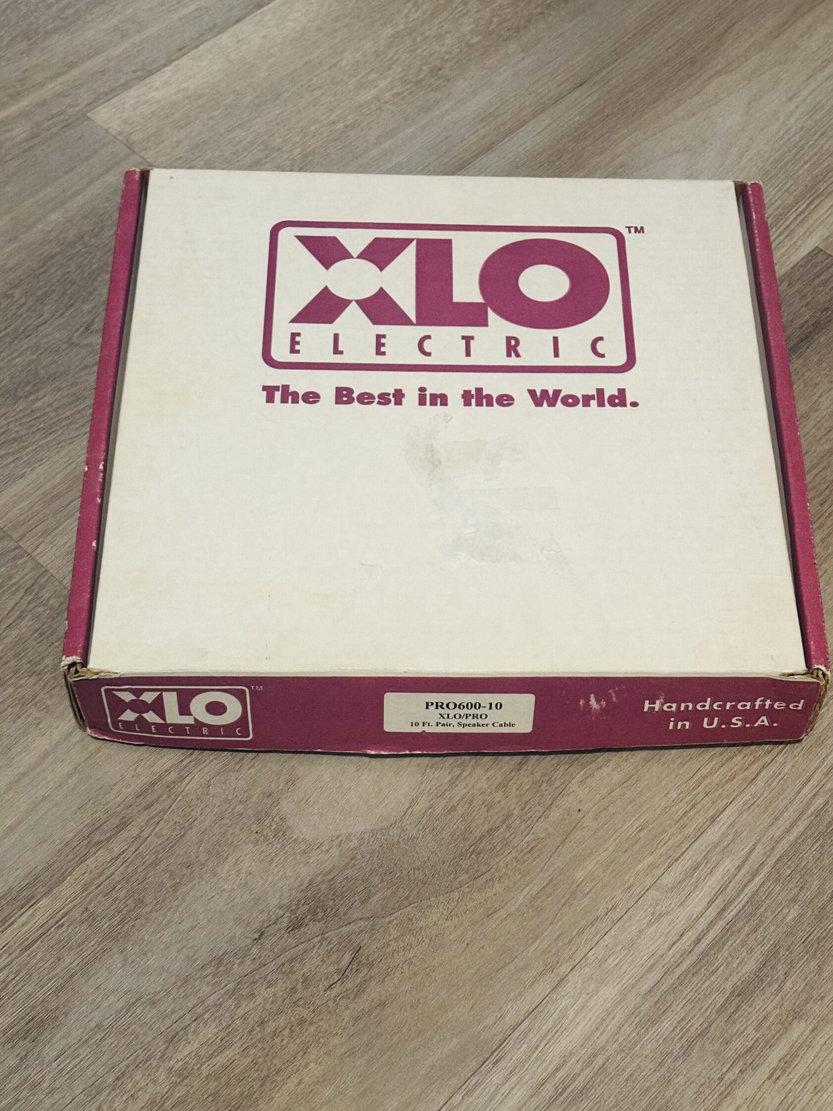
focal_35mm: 55
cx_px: 464
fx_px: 1764
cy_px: 505
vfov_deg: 34.9
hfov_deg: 26.5
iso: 320
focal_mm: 6.86
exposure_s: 1/40
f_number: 1.78
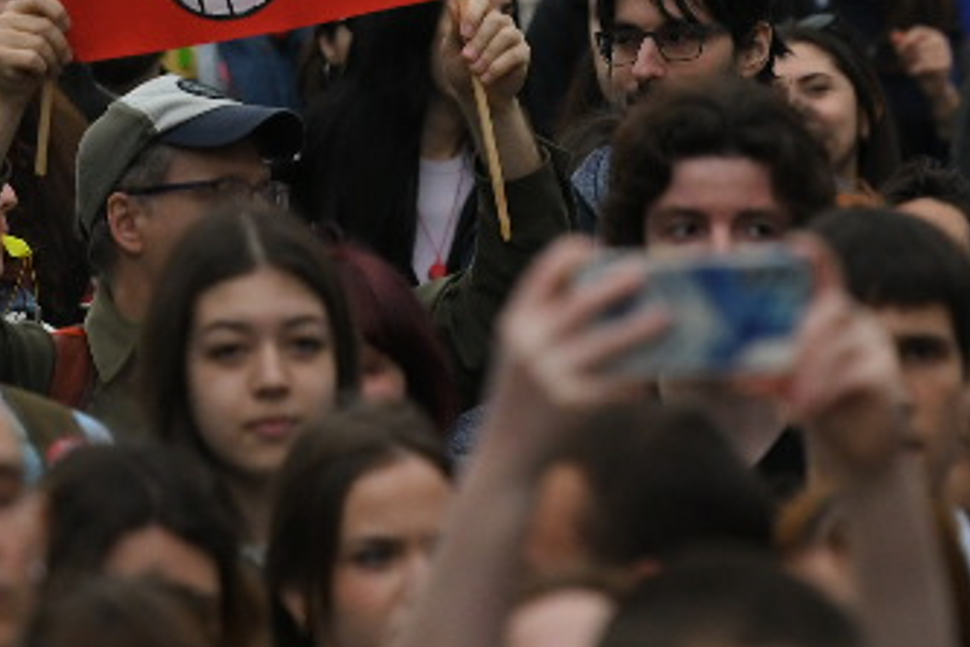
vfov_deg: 1.4
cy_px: -399
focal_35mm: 972
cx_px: 169
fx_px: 26188
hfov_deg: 2.1
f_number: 5
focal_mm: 200
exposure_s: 1/640
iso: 1000
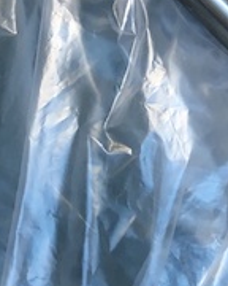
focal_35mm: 126
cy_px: -224
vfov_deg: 13.7
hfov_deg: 12.2
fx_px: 1063
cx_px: 120
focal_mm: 4.15
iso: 64
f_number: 2.2
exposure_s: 1/33
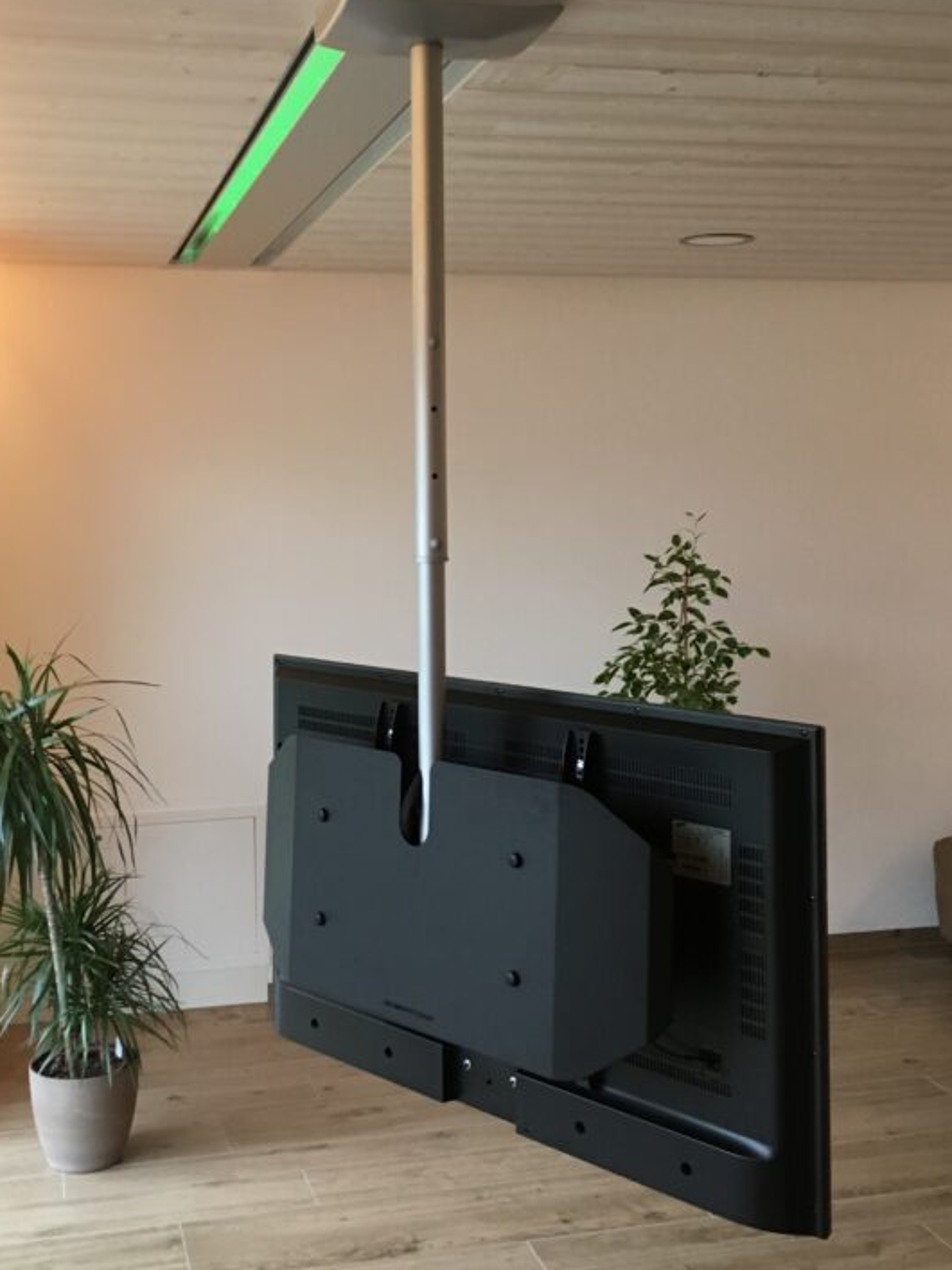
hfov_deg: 34.3
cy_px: 465
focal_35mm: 42
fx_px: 1541
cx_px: 411
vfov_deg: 44.4
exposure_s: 1/33
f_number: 2.2
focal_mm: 4.15
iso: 160
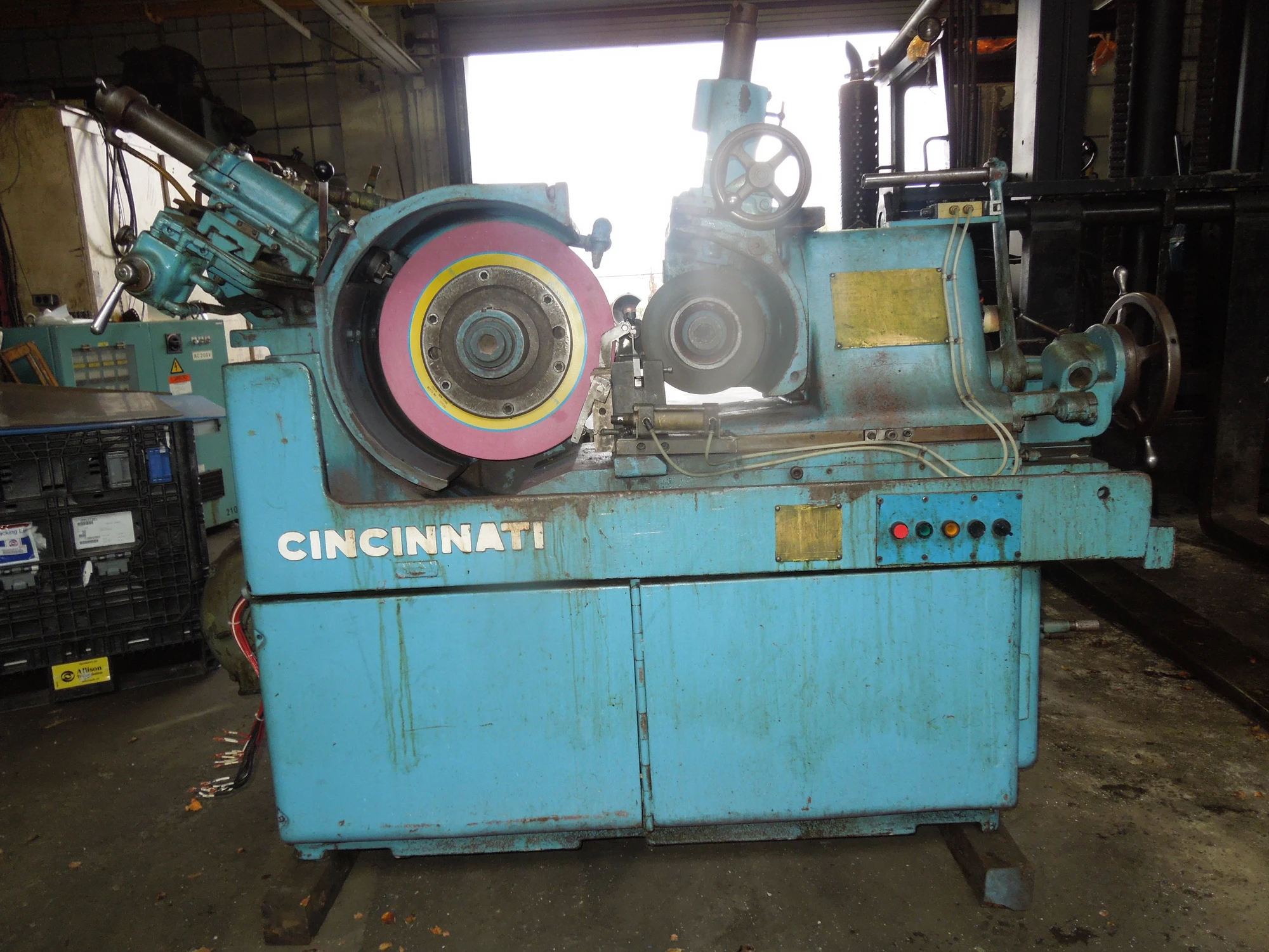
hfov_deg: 69.4
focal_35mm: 25
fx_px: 916
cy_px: 476
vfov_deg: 54.9
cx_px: 634
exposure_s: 1/30
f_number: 3.3
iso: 250
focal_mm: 4.5
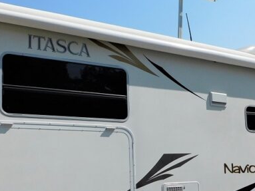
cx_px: 153
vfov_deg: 29.9
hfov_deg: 39.5
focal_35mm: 48
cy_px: 133
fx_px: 353
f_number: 6
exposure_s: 1/800
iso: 125
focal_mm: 4
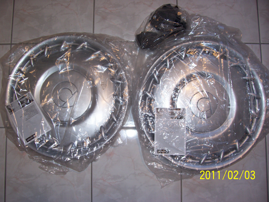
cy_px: 101
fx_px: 264
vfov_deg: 41.8
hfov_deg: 54.0
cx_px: 134
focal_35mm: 34
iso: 80
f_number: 2.7
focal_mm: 5.6
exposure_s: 1/64
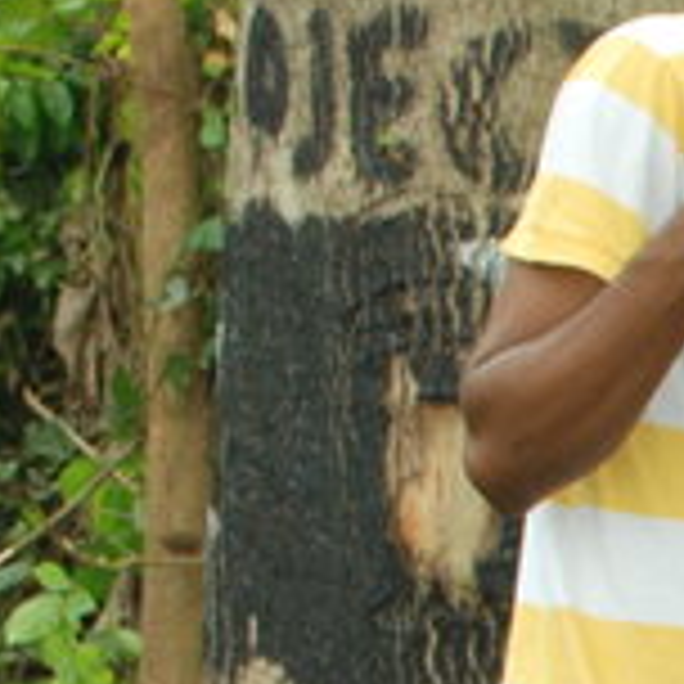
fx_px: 6170
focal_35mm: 276
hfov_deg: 5.8
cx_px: 2218
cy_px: 1406
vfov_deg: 6.2
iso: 400
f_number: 10
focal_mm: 32
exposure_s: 1/125
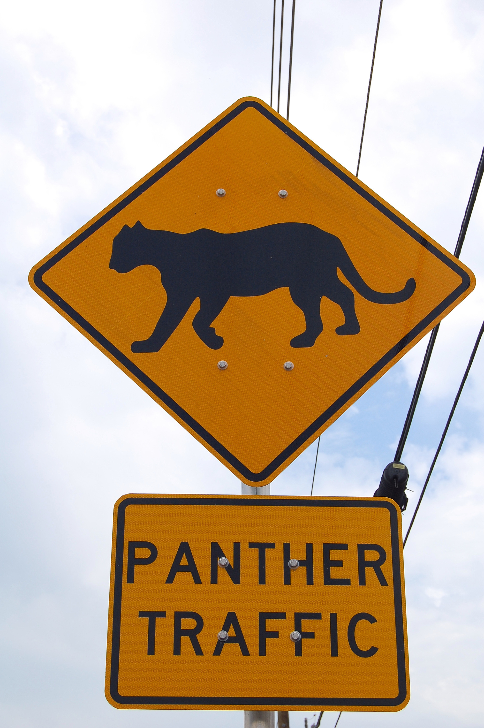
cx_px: 242
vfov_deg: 31.9
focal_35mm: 63
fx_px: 1273
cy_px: 364
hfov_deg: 21.5
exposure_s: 1/250
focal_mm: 42
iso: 220
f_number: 10
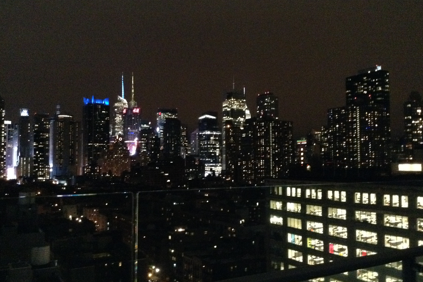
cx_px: 210
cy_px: 141
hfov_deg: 54.4
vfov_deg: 37.9
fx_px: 411
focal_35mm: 35
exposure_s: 1/15
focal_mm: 3.3
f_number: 2.4
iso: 640
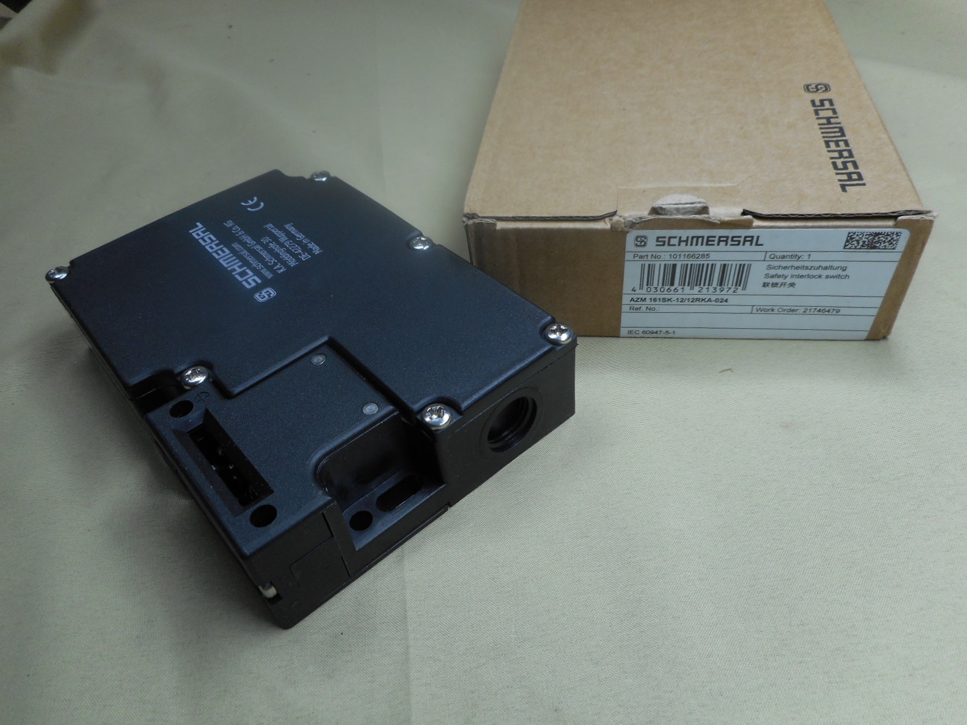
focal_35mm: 25
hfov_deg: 69.4
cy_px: 362
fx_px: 698
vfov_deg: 54.9
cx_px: 484
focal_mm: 4.5
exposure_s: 1/125
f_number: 3.7
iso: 80
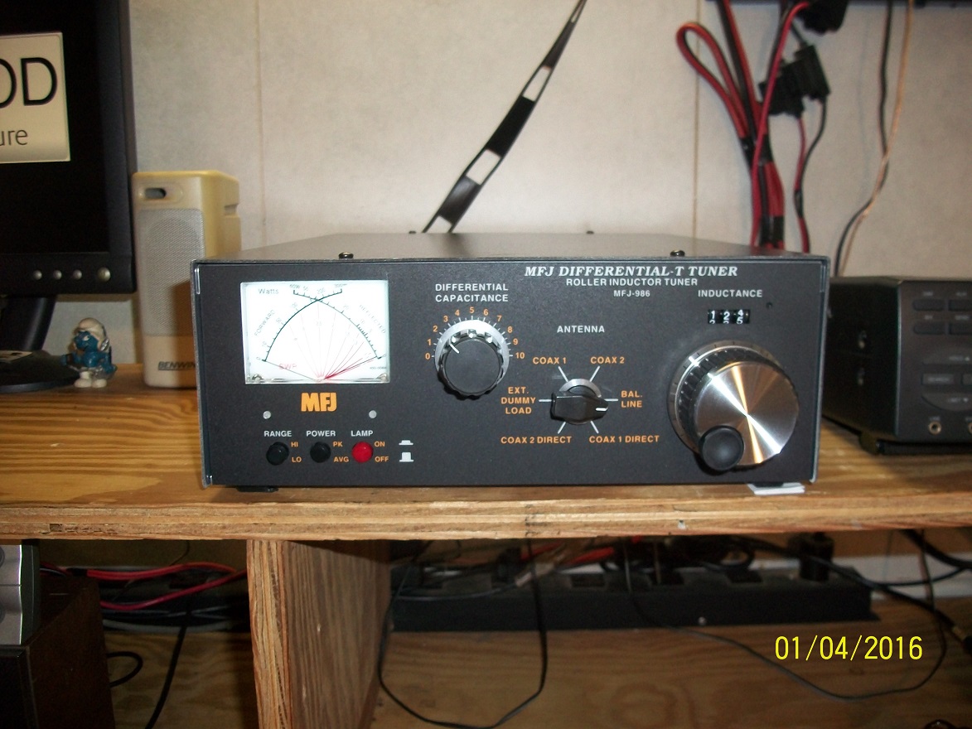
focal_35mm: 32
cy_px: 364
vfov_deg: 44.2
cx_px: 486
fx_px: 899
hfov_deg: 56.8
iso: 160
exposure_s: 1/30
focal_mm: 5.7
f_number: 2.9
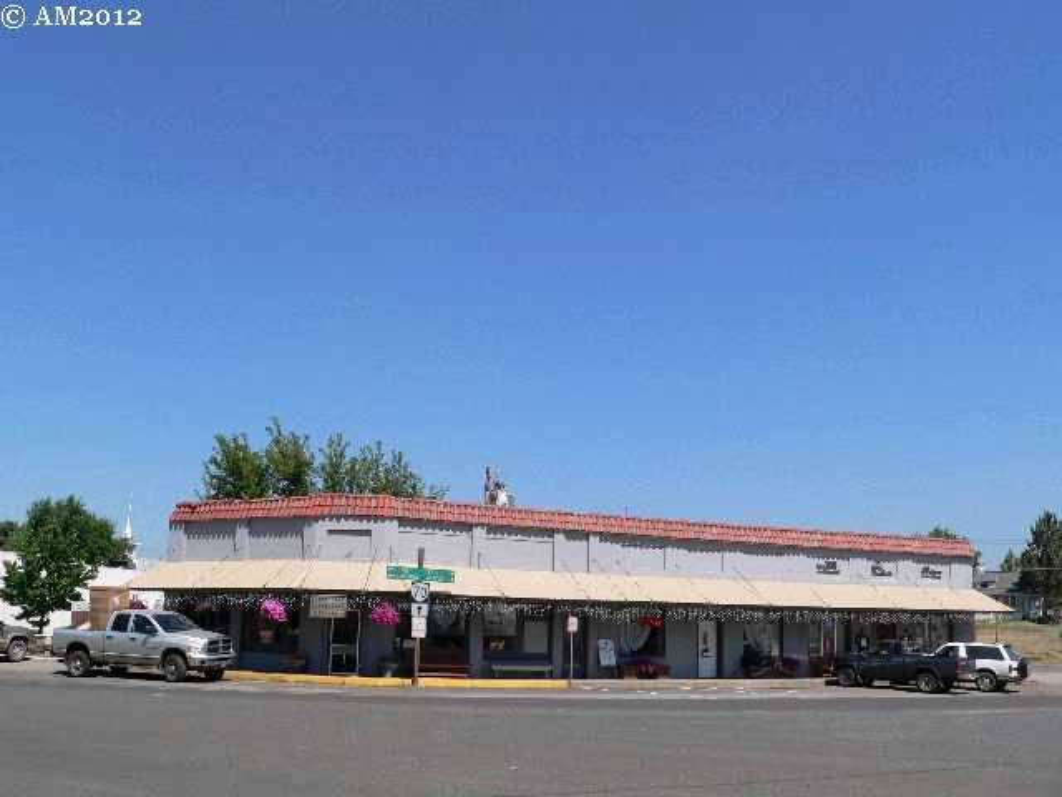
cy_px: 398
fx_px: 1104
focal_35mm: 36
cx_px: 531
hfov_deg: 51.4
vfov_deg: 39.7
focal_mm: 6
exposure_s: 1/500
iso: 80
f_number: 5.2
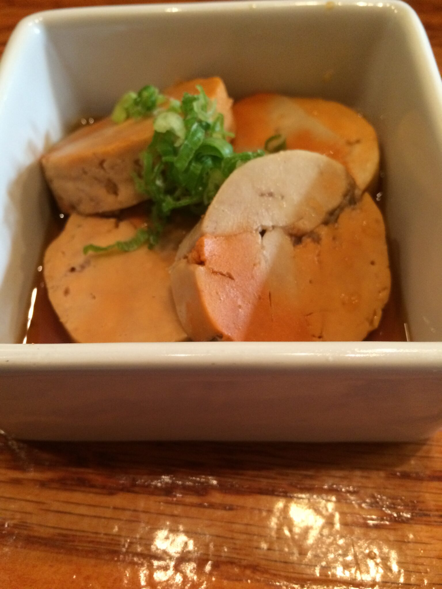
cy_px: 294
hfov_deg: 46.8
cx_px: 221
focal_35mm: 30
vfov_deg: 60.0
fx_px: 511
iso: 320
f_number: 2.2
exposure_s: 1/24
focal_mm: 4.12
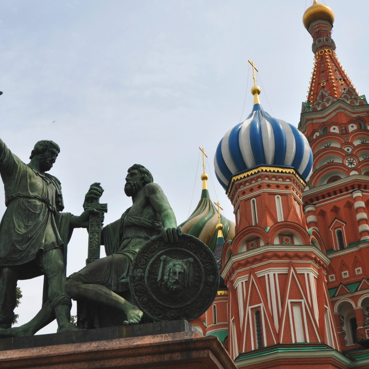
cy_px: 172
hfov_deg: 34.4
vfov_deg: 34.7
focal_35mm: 49
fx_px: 591
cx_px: 239
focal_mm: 22
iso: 200
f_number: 11
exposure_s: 1/500
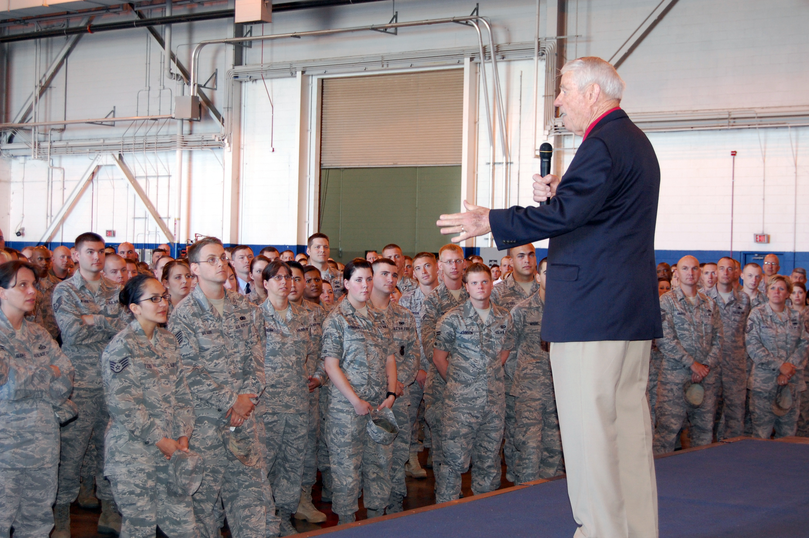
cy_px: 269
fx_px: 1347
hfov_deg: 33.4
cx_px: 404
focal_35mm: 60
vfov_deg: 22.6
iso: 800
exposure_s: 1/60
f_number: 5
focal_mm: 40
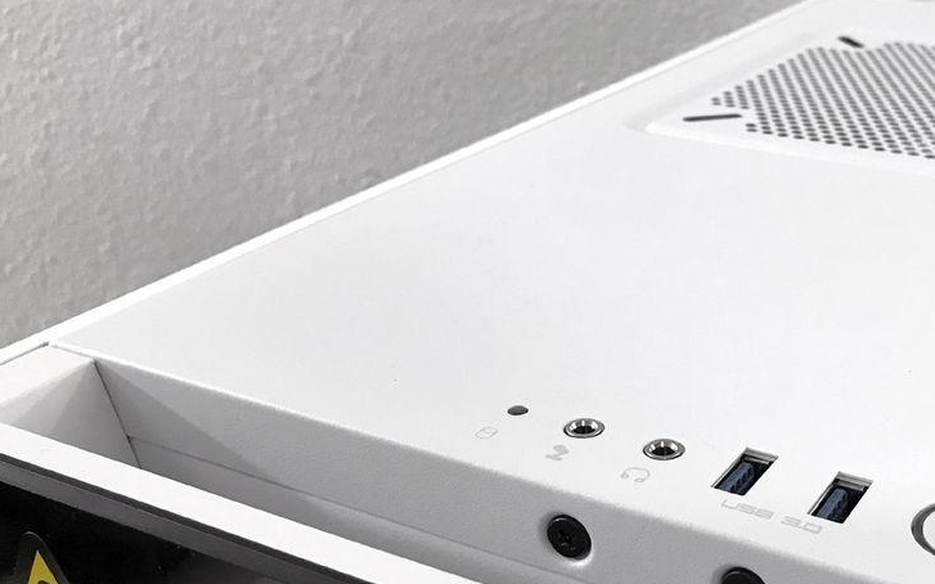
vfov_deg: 26.3
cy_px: 309
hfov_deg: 39.6
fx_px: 1248
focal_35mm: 49
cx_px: 738
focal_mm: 3.99
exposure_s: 1/30
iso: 25
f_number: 1.8
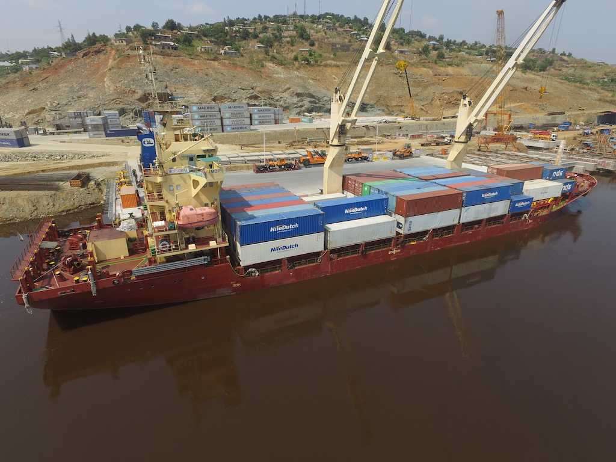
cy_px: 231
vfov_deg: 66.0
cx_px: 308
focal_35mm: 20
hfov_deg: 81.7
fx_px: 356
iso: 100
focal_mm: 3.61
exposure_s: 1/950
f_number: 2.8
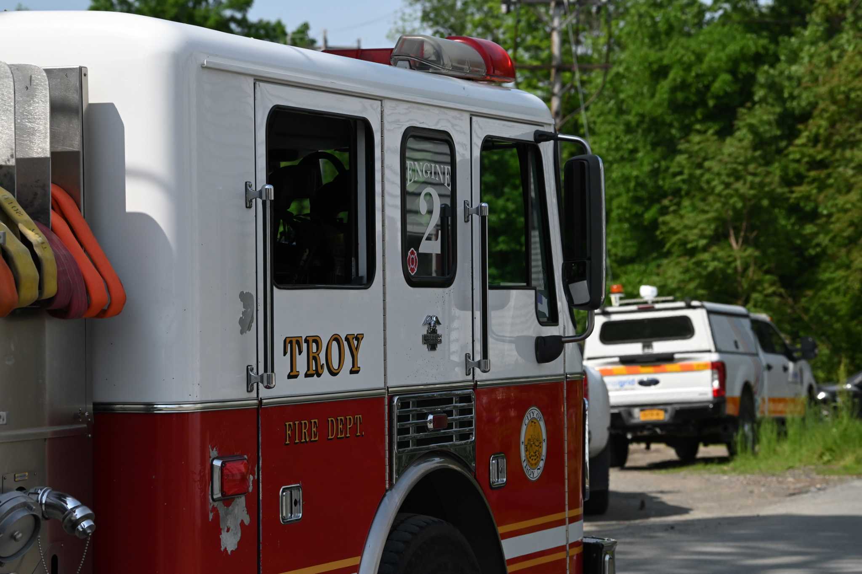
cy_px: 287
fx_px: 2680
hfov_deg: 18.3
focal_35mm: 112
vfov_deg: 12.2
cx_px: 431
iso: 1600
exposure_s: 1/8000
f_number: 7.1
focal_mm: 112
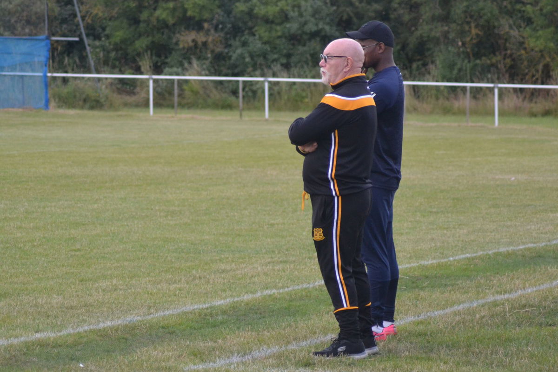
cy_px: 186
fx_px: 2092
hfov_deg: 15.2
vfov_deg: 10.2
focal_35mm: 135
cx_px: 279
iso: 1250
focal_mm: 90
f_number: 4
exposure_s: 1/500
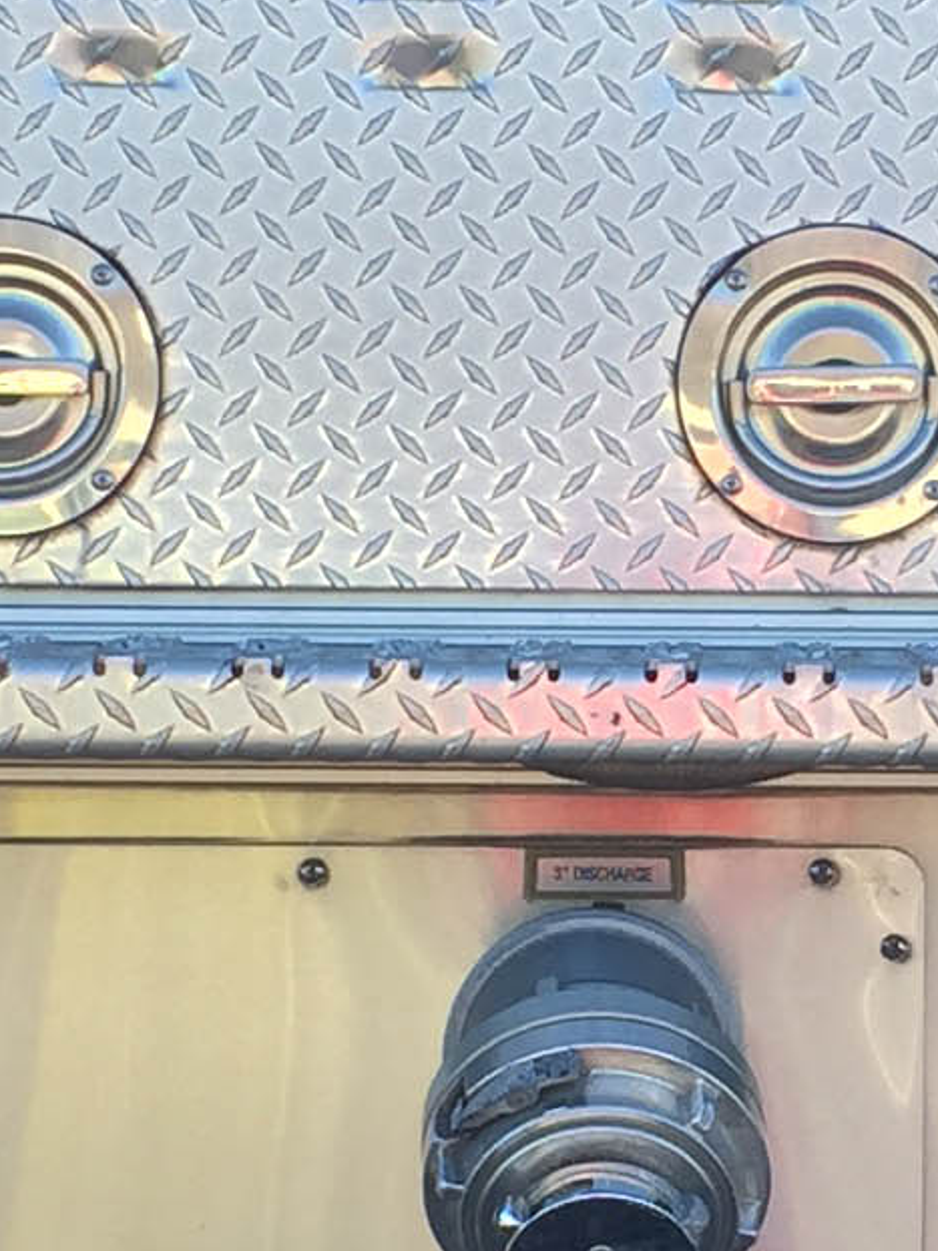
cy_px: 900
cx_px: 783
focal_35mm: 152
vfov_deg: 13.0
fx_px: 5494
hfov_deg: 9.7
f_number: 2.2
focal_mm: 4.15
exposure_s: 1/403
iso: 32
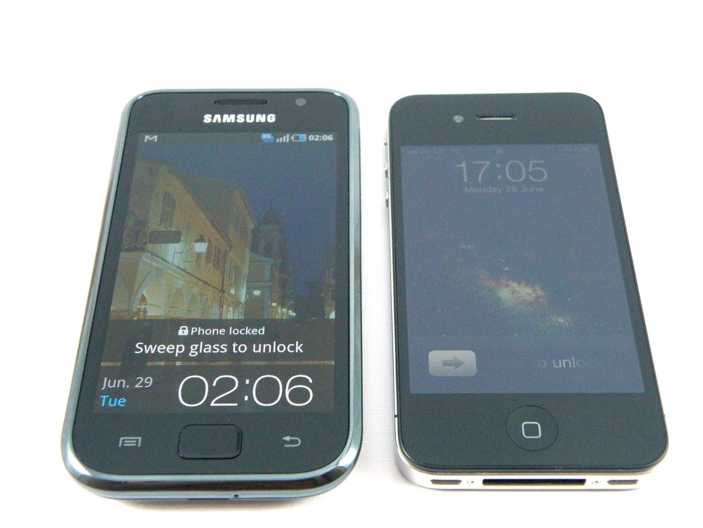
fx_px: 1117
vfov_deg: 26.6
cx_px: 352
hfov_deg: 34.9
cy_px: 264
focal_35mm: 55
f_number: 4
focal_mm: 9.77
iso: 400
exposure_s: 1/250
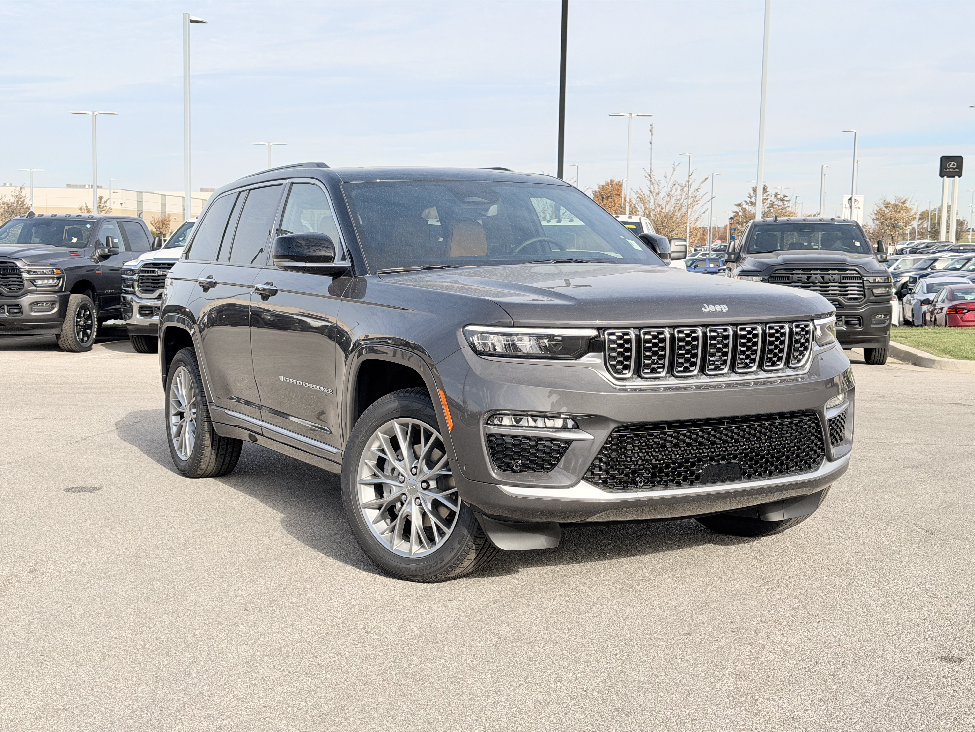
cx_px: 488
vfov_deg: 30.3
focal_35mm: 48
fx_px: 1352
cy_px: 366
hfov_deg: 39.7
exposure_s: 1/4329
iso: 64
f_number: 1.78
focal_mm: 6.76
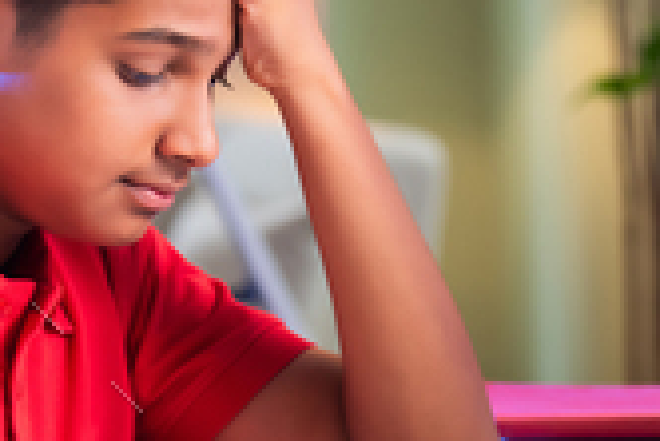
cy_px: 266
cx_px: 386
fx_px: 5083
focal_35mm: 277
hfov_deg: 7.4
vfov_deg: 5.0
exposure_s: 1/125
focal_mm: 78
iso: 250
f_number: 3.5
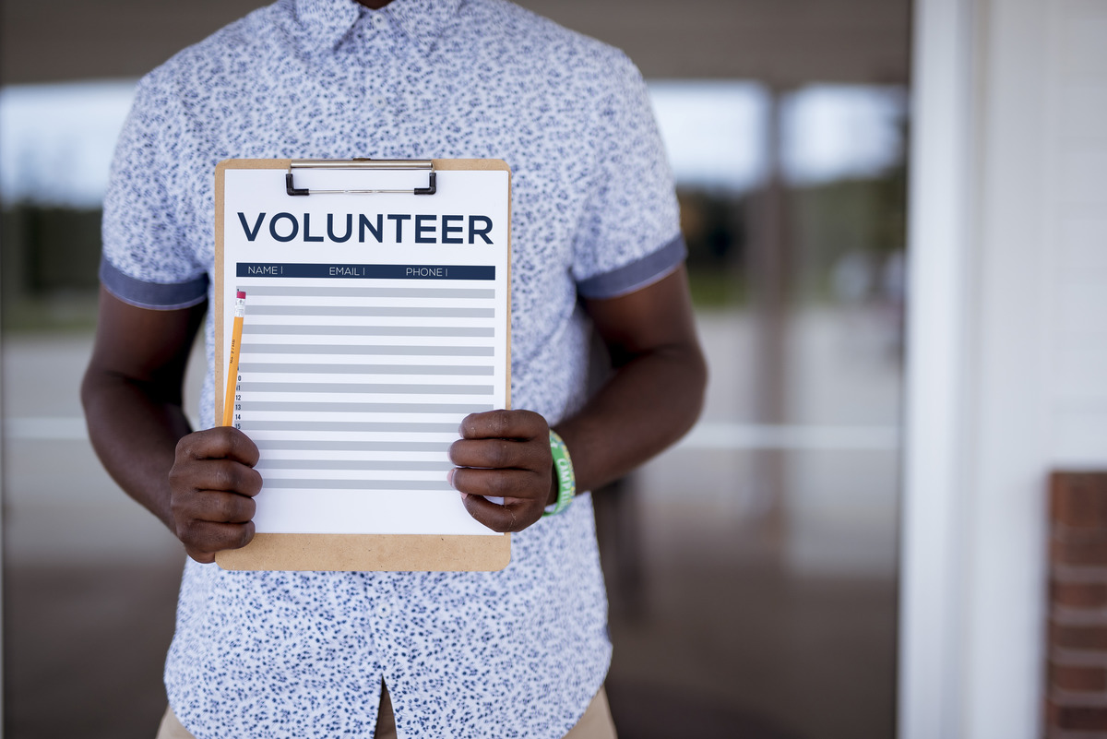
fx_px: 1538
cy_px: 370
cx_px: 554
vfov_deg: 27.0
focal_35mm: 50
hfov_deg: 39.6
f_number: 1.4
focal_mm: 50
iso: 50
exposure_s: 1/2000
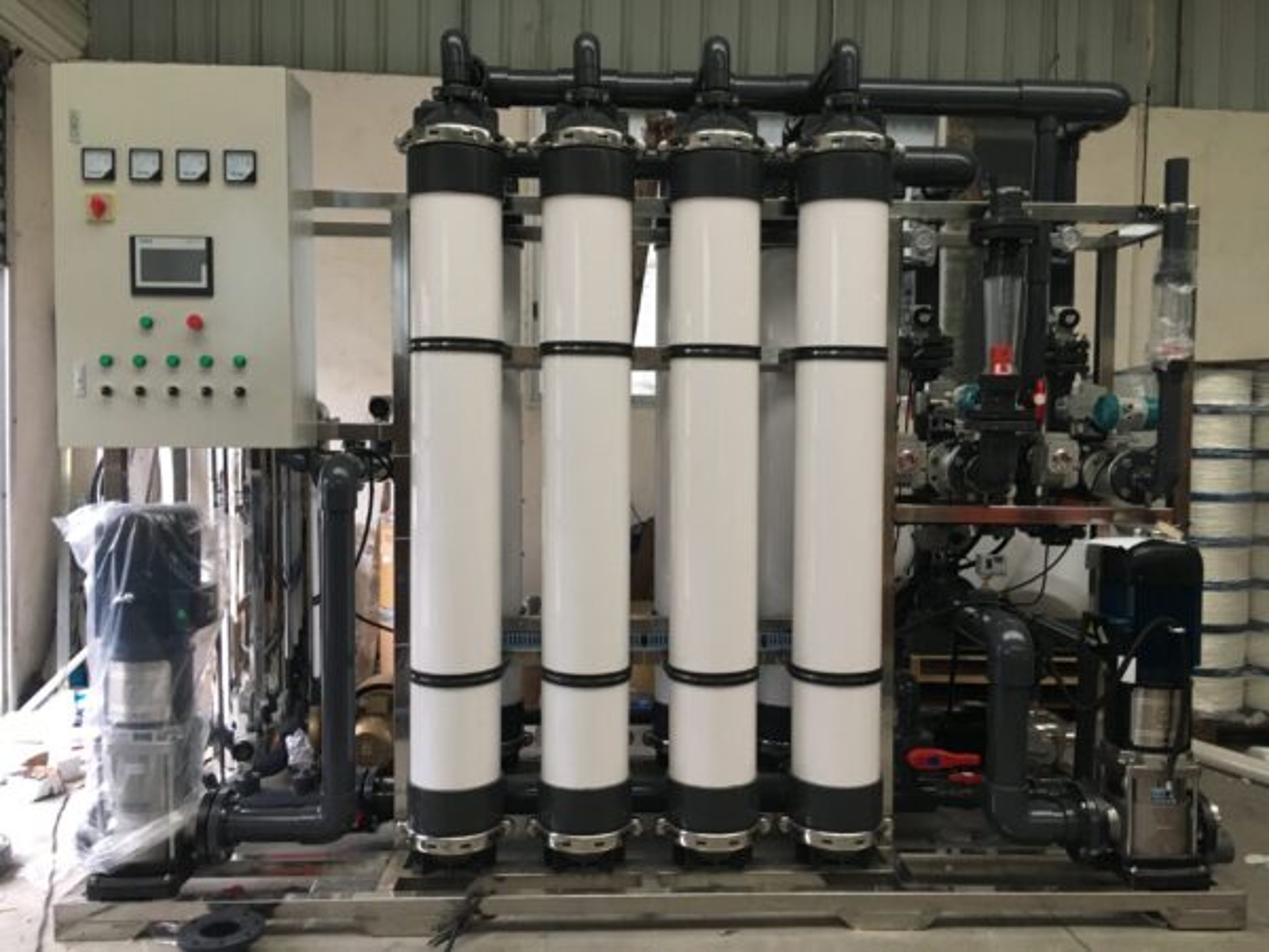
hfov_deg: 61.7
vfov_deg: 48.2
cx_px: 634
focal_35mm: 29
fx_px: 1063
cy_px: 476
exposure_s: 1/33
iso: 200
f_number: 2.2
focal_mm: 4.15
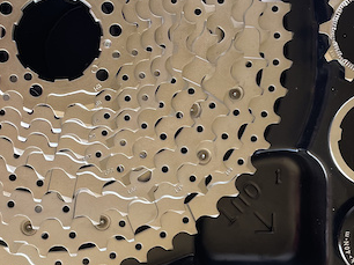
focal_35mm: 68
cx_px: 153
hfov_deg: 28.6
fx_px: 695
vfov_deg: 21.5
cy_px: 90
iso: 80
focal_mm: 4.2
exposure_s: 1/121
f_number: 1.6
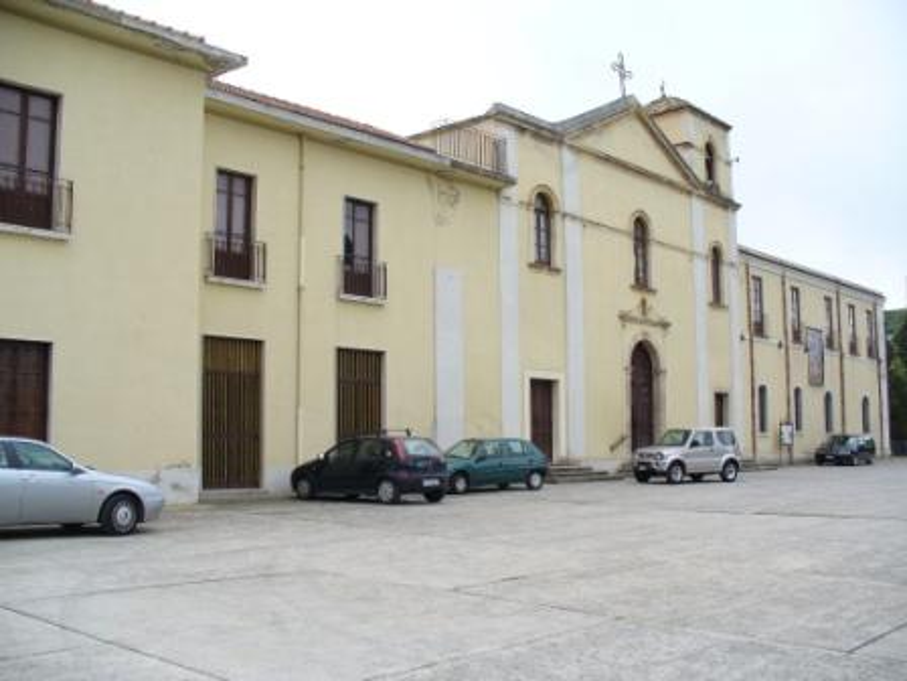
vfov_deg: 38.7
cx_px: 454
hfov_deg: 50.1
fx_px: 969
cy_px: 340
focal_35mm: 37
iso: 80
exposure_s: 1/125
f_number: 2.8
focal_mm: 6.1
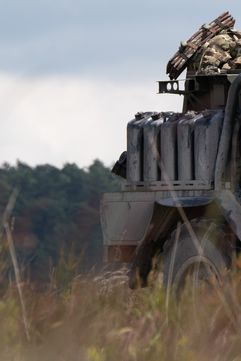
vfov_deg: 3.1
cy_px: 53
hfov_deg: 2.0
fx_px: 6768
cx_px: 595
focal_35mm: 674
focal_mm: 194
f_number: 9
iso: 400
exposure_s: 1/640
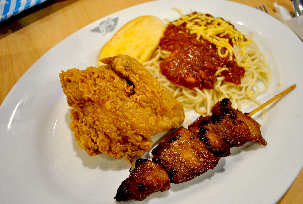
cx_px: 152
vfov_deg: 43.8
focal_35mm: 30
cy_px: 102
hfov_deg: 61.8
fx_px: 253
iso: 400
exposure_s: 1/30
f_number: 3.8
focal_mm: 20
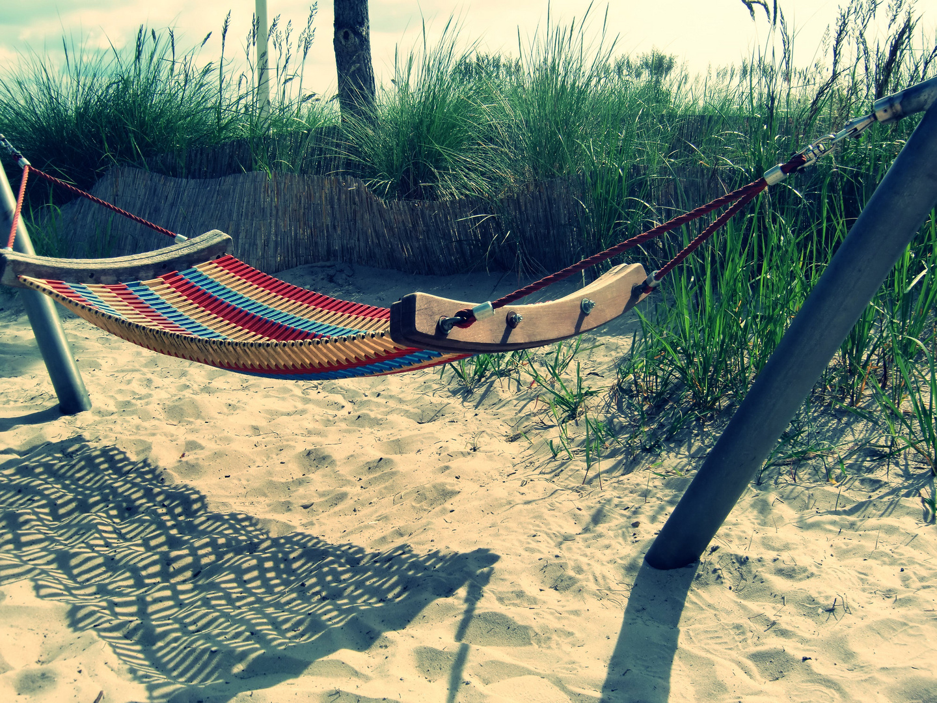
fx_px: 1083
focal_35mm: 40
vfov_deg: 36.0
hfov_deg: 46.8
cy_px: 352
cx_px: 468
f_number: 3.8
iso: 64
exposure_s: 1/800
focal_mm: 7.1
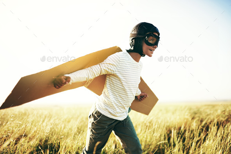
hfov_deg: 54.4
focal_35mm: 35
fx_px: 225
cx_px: 116
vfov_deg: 37.9
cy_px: 77
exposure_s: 1/3200
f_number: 1.8
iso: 200
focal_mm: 35
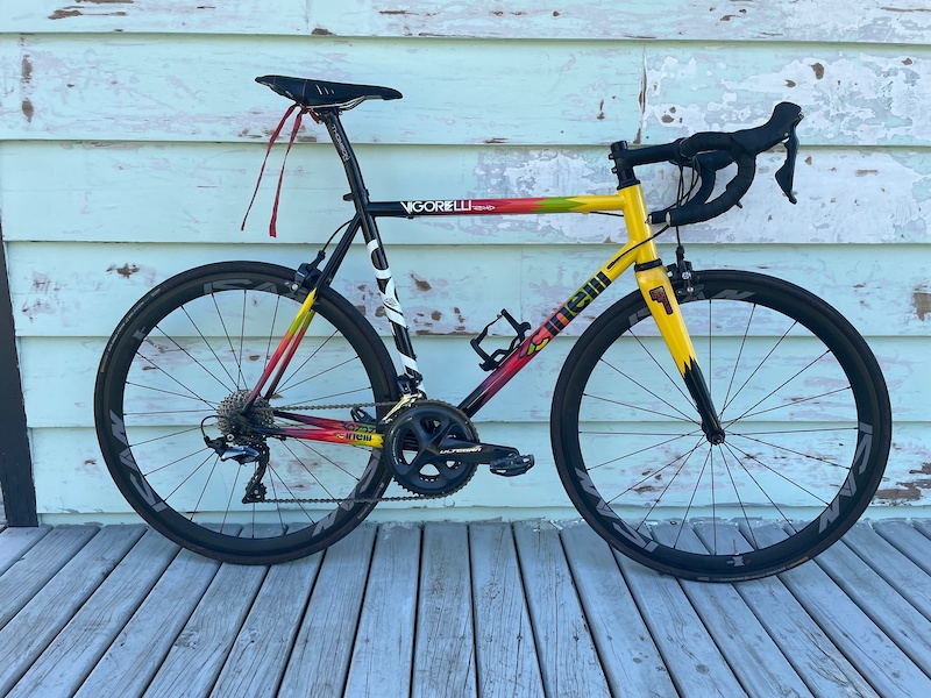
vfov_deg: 53.1
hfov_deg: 67.3
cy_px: 349
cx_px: 466
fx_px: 699
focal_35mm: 26
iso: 32
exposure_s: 1/602
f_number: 1.6
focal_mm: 4.2
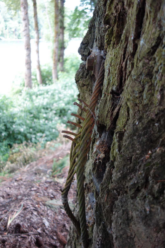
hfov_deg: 46.4
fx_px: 192
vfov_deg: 65.5
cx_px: 82
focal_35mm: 28
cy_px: 124
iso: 125
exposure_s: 1/100
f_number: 1.8
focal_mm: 10.4
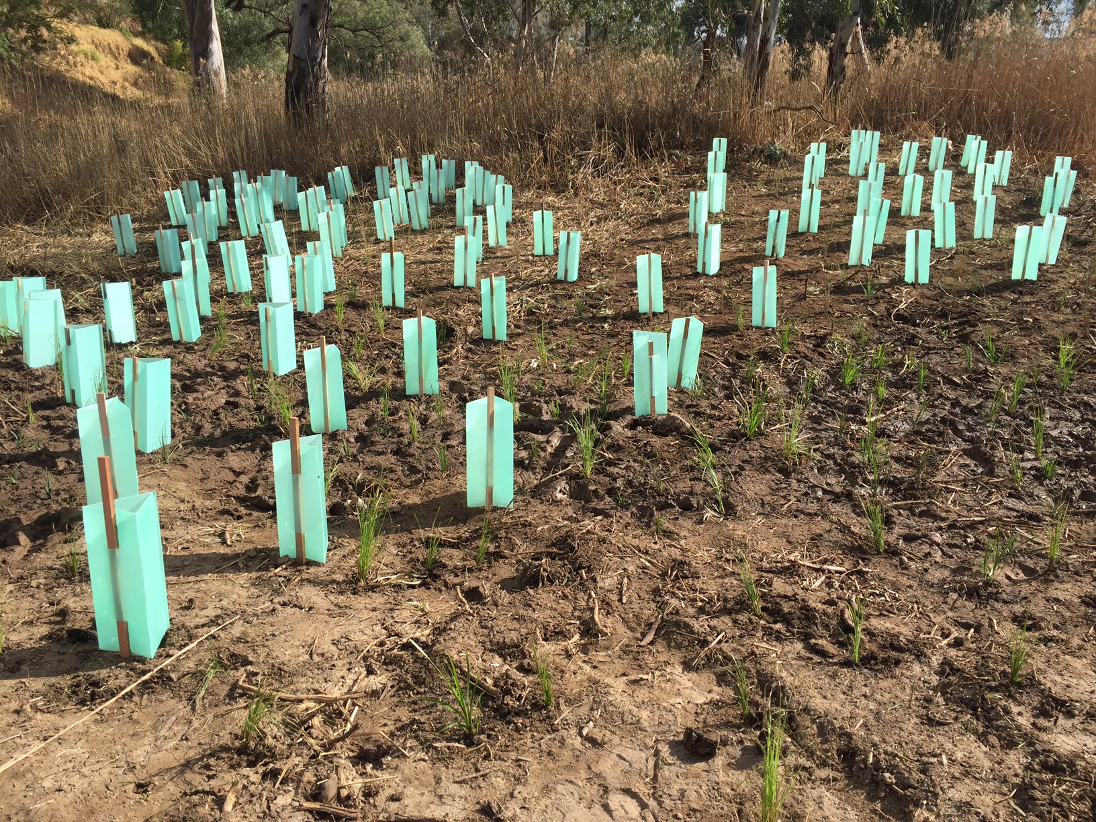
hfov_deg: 61.7
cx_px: 548
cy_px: 411
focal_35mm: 29
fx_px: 918
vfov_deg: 48.2
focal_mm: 4.15
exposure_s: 1/1582
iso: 32
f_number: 2.2
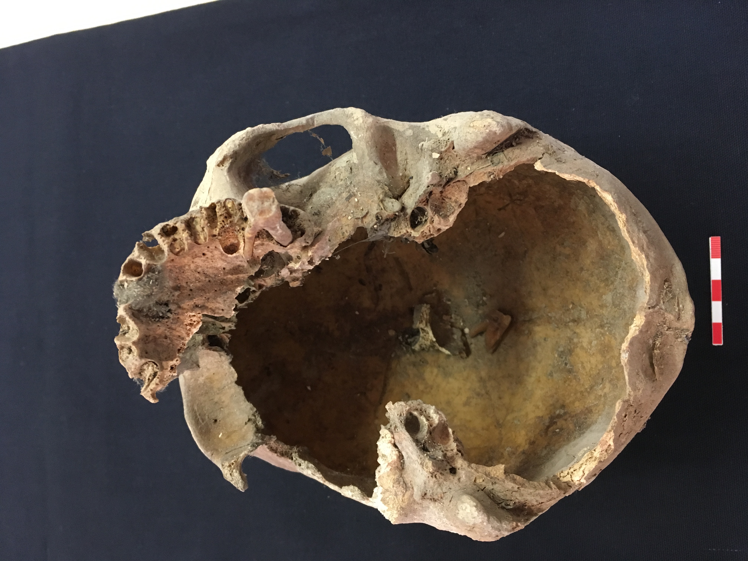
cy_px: 280
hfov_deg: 61.7
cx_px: 374
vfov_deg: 48.2
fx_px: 627
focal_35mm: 29
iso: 250
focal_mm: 4.15
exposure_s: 1/33
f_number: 2.2
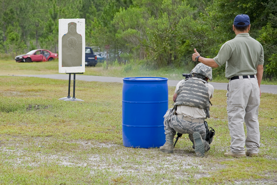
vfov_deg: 14.8
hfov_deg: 22.2
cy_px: 92
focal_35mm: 92
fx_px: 707
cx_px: 138
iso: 200
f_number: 5
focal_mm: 92
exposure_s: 1/320
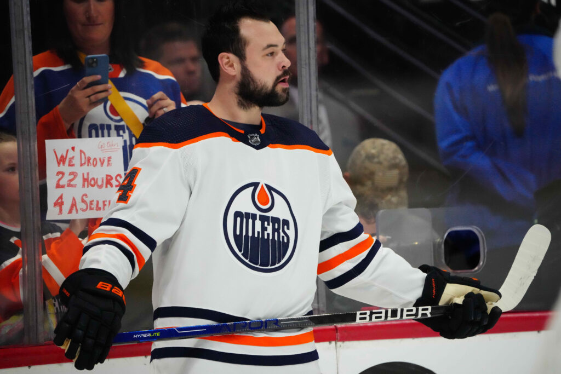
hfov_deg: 4.2
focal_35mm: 489
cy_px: 187
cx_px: 280
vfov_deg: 2.8
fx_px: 7621
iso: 12800
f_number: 6.3
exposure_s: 1/2000
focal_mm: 489
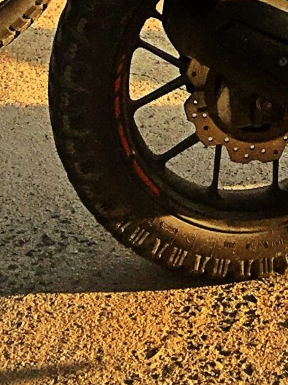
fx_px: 1521
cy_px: -400
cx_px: 409
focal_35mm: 137
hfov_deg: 10.5
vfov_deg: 12.6
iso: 25
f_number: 2.2
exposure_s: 1/785
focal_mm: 4.15
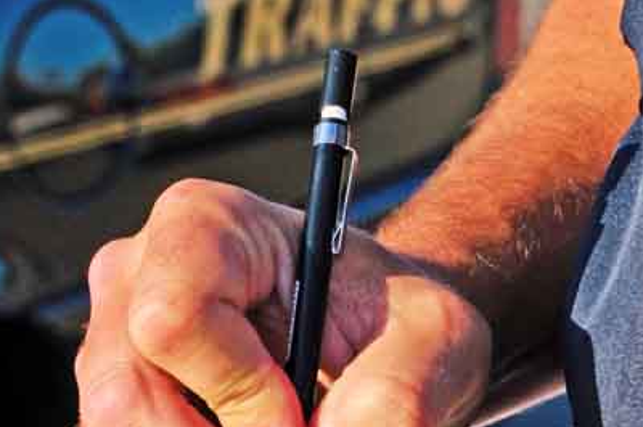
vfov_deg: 7.2
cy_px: 380
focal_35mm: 189
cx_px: 206
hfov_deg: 10.9
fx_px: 3373
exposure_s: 1/1000
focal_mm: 50
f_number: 7.1
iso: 200
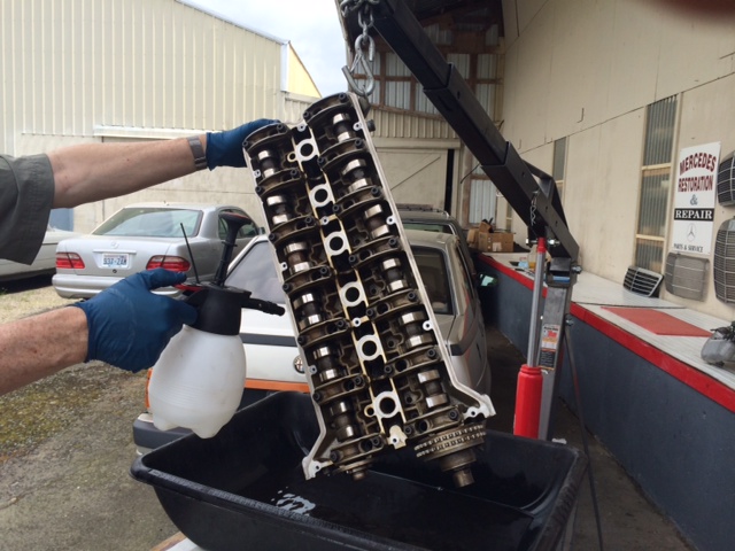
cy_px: 276
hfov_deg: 60.0
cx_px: 368
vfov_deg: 46.8
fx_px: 637
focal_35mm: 30
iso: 32
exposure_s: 1/977
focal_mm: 4.12
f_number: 2.2
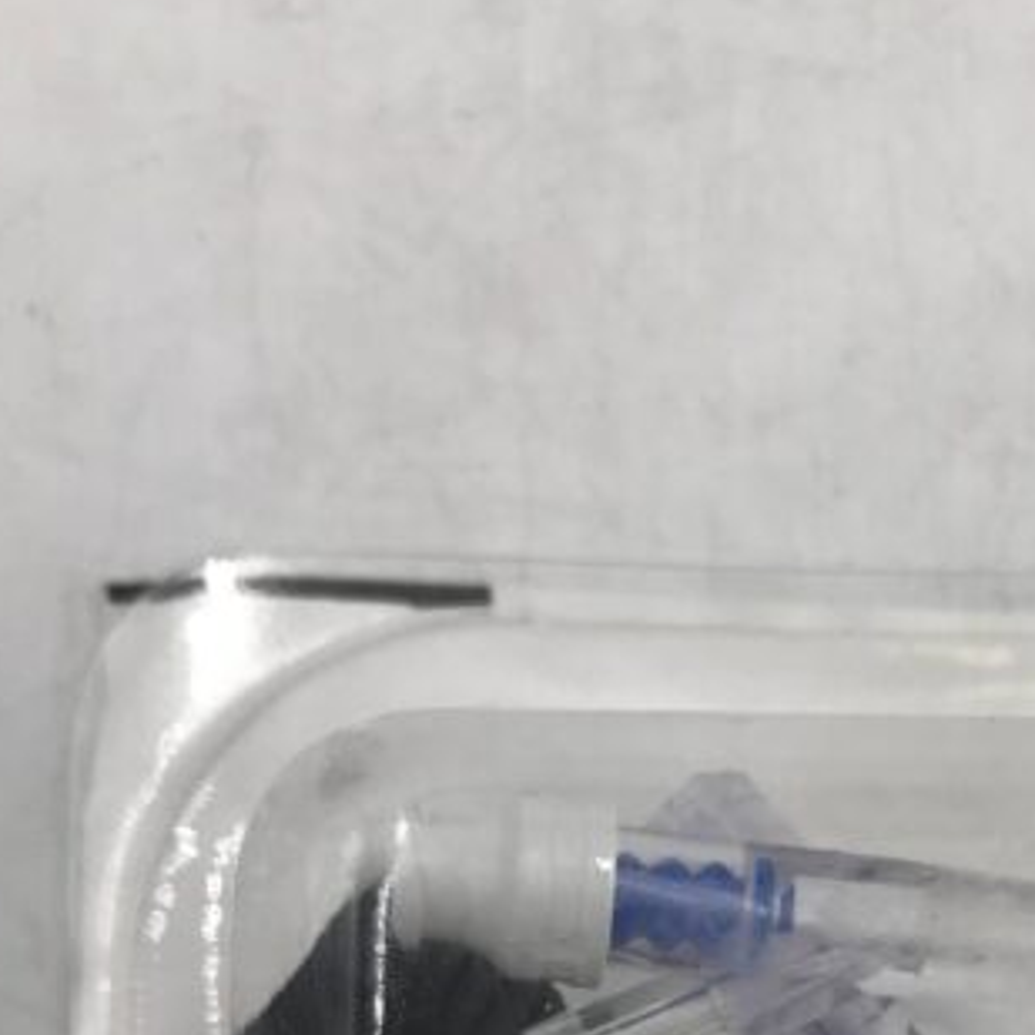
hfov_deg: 26.3
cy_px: 1259
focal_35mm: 64
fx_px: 2165
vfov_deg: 24.3
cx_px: 847
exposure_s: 1/187
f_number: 1.8
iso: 20
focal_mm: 3.99
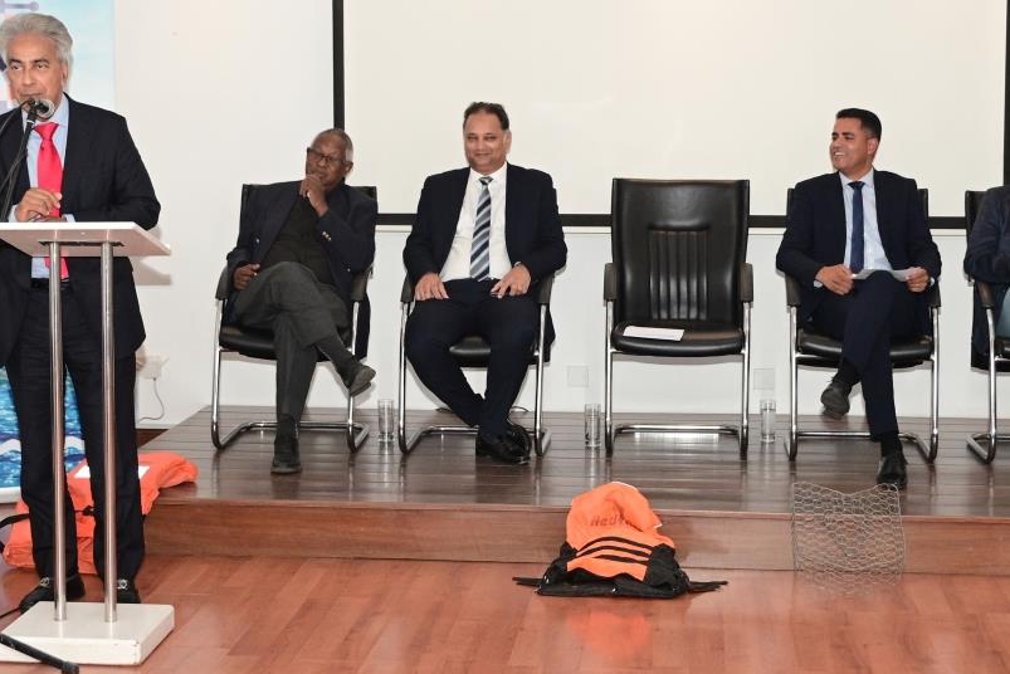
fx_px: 1824
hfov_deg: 30.9
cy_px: 268
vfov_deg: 20.9
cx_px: 532
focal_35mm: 65
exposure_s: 1/200
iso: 1600
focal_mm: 34
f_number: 5.6
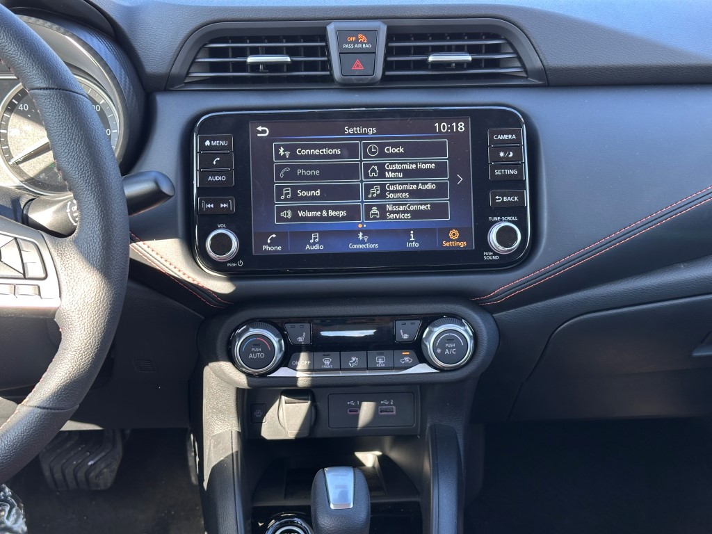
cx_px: 356
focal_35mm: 48
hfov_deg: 39.7
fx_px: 987
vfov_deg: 30.3
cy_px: 267
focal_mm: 6.86
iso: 80
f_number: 1.78
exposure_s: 1/121
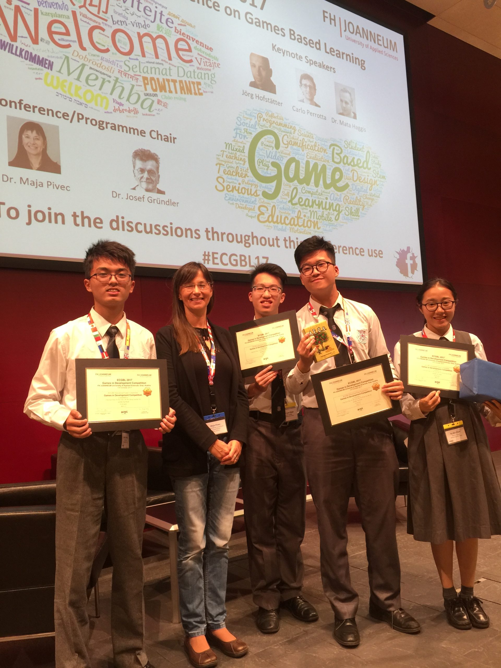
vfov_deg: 61.7
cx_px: 250
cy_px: 334
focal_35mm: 29
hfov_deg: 48.2
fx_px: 560
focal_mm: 4.15
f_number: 2.2
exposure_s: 1/33
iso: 40
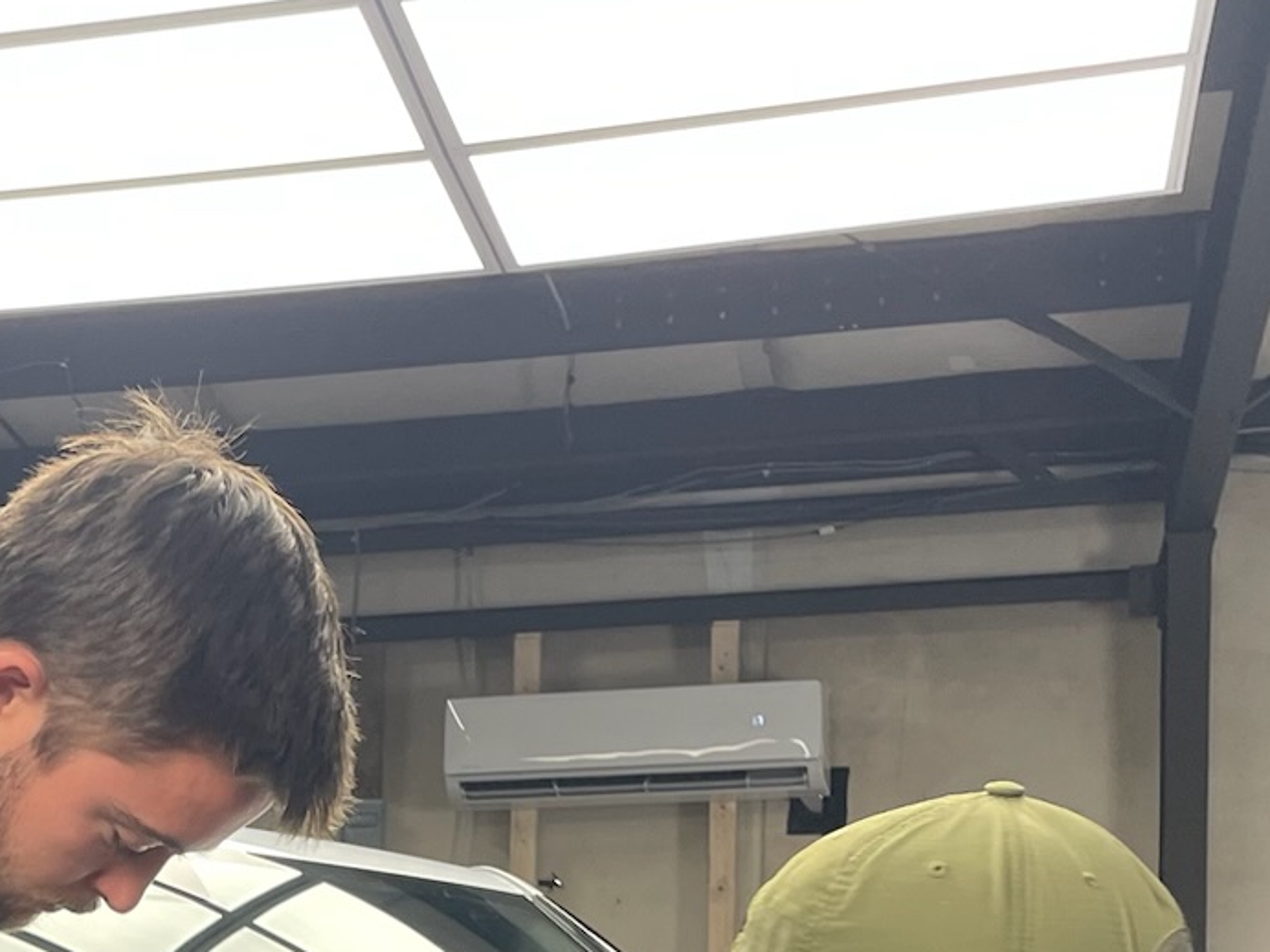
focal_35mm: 77
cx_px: 187
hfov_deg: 24.8
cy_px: 1295
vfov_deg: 17.7
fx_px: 2825
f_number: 1.6
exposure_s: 1/60
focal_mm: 4.2
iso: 64
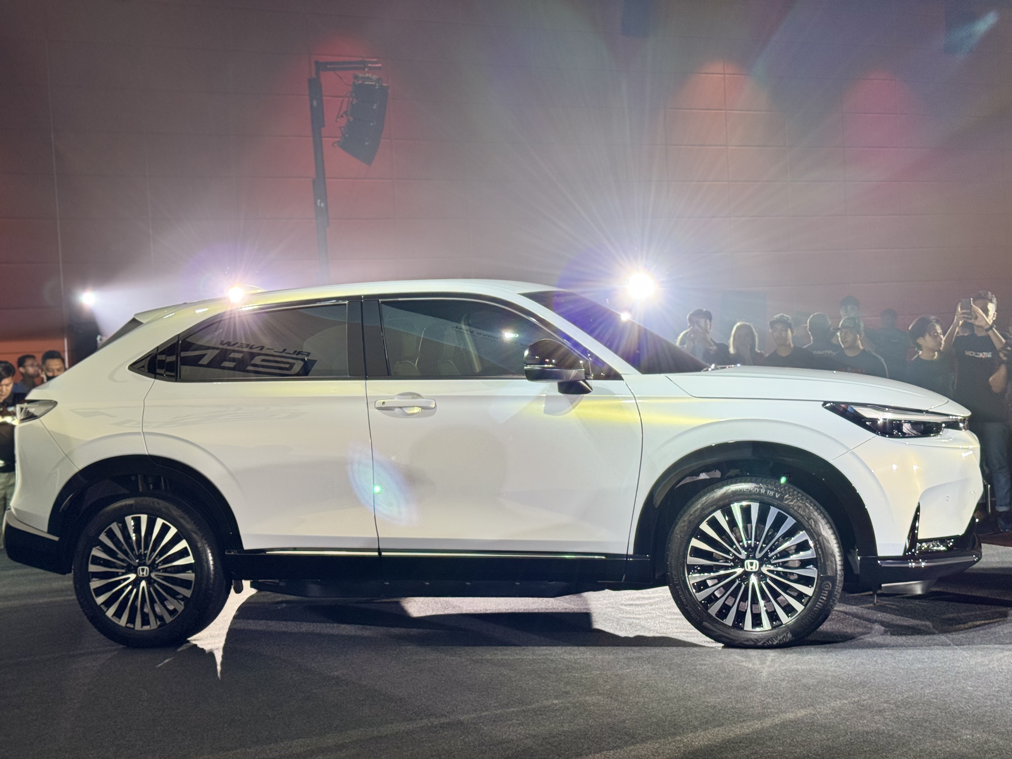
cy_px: 380
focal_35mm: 48
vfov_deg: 30.3
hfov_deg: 39.7
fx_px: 1403
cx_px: 506
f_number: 1.78
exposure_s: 1/83
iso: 50
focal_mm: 6.76
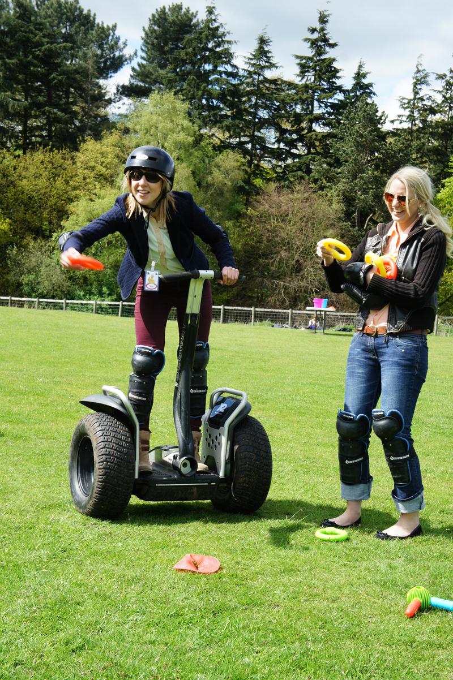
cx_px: 226
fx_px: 1190
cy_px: 340
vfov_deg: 31.9
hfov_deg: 21.5
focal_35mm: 63
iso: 200
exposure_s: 1/125
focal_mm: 42
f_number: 11
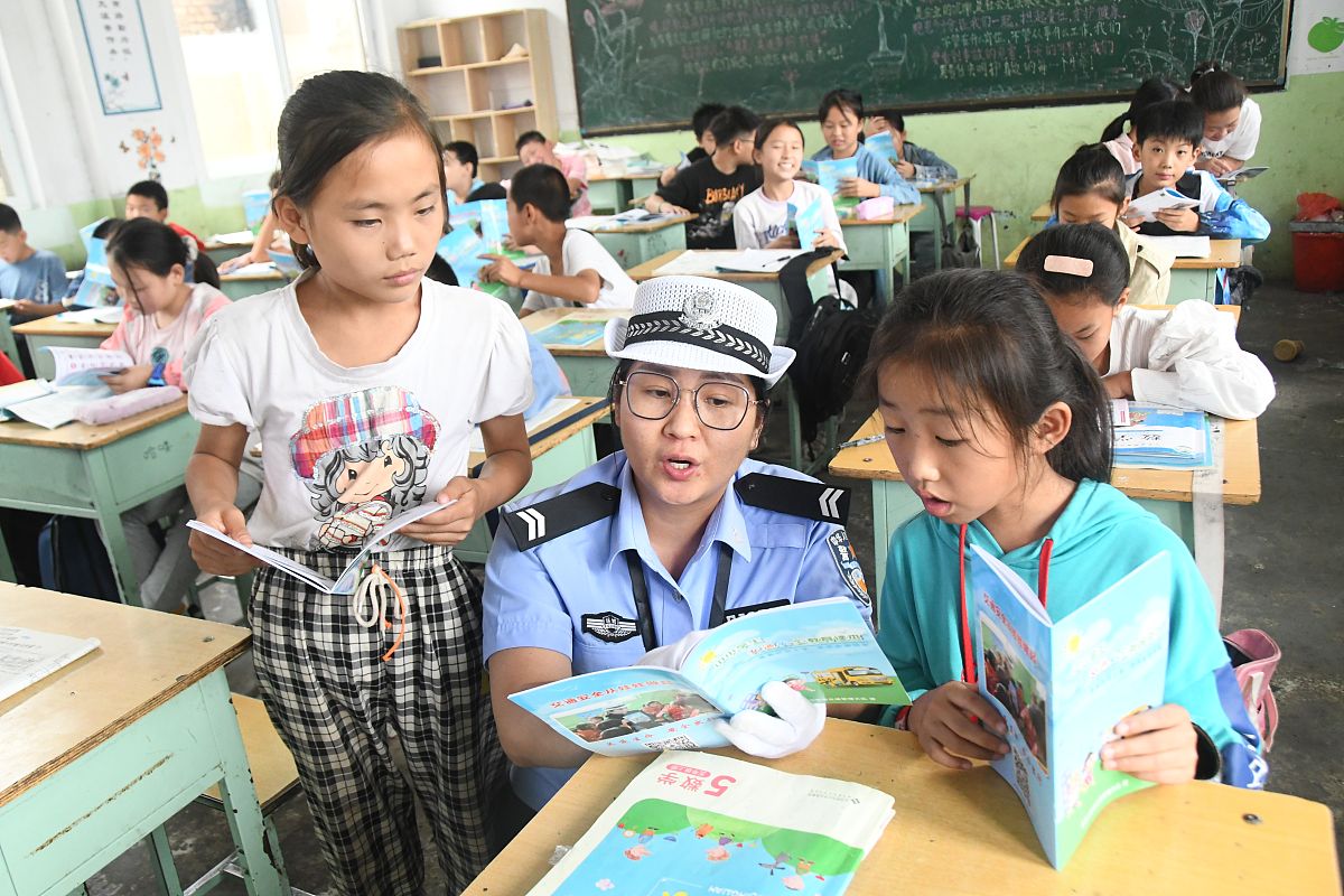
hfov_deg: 67.4
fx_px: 1008
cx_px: 672
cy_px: 448
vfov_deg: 47.9
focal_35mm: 27
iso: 3200
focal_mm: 18
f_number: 5
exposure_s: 1/200
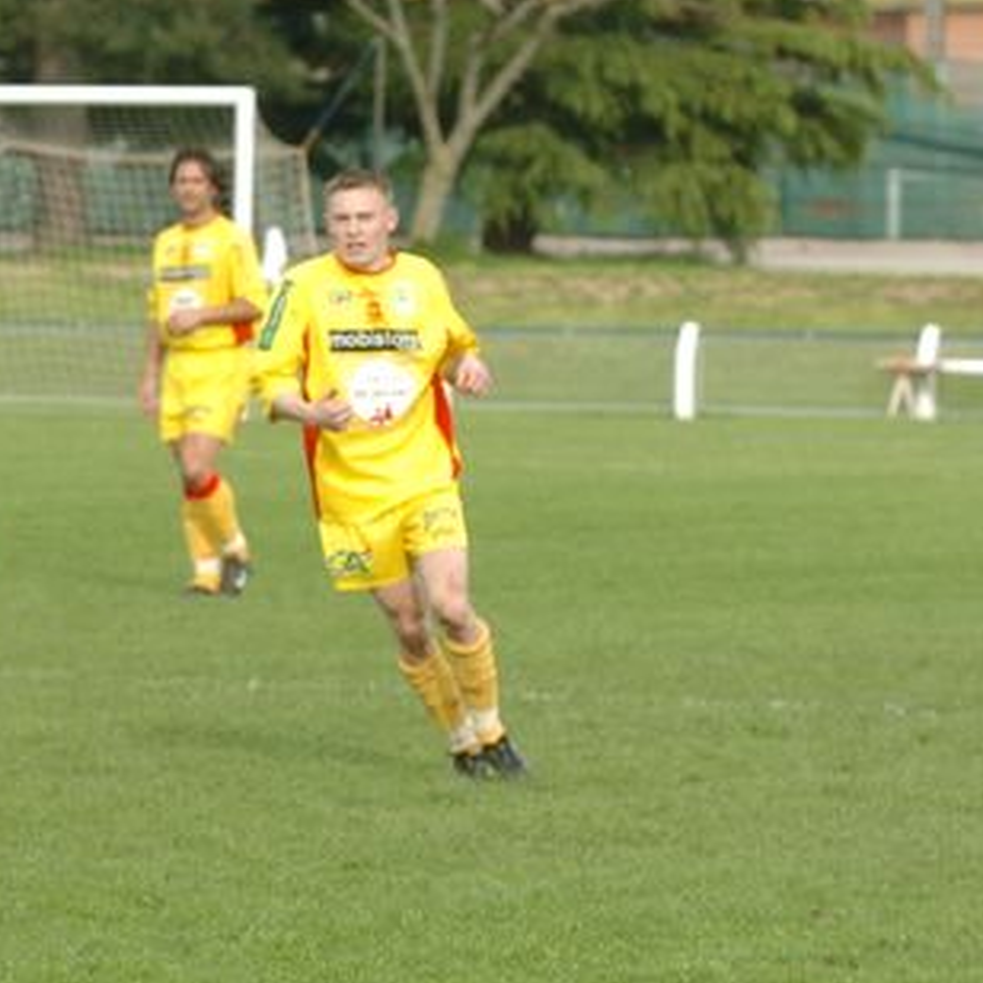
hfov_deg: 4.8
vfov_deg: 4.8
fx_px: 11662
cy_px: 616
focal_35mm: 363
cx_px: -263
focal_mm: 112
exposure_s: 1/500
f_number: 6.7
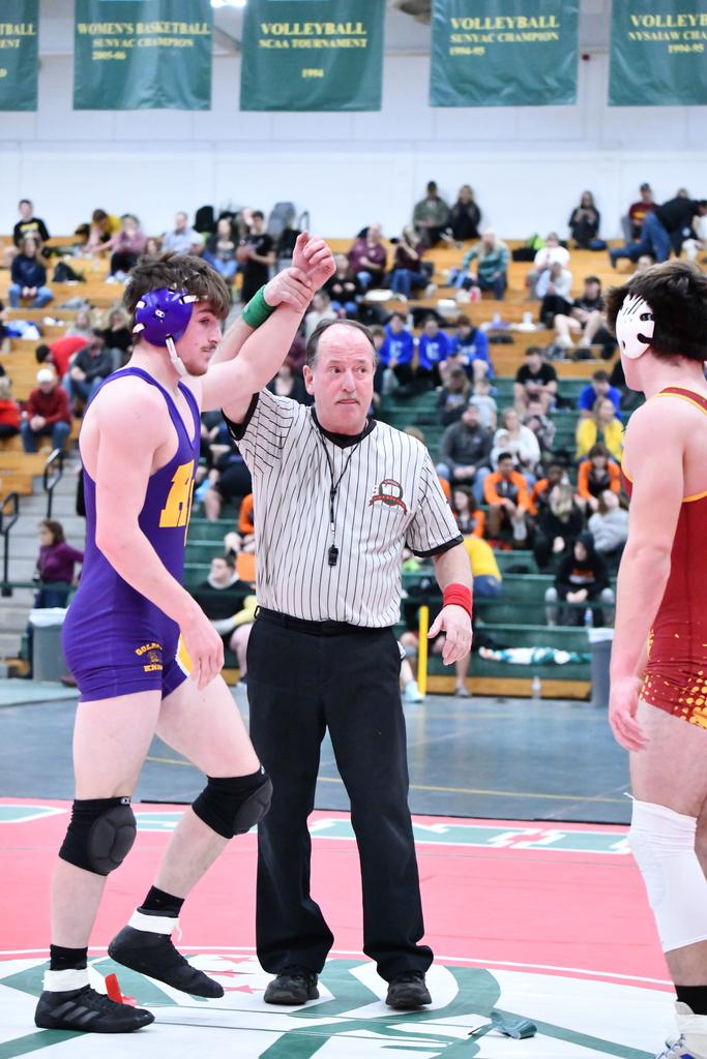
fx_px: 2945
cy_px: 530
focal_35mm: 100
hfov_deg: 13.7
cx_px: 354
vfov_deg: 20.4
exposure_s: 1/640
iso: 20000
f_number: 5
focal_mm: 100
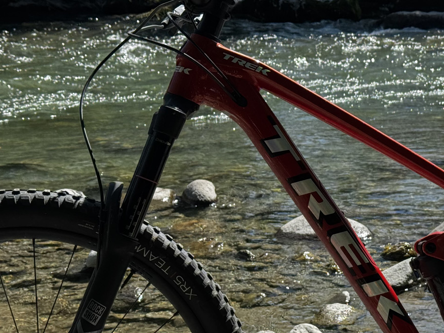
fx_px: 1308
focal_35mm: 102
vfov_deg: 14.4
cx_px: 355
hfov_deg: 19.1
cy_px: 259
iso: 64
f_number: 1.78
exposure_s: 1/2415
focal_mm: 6.76
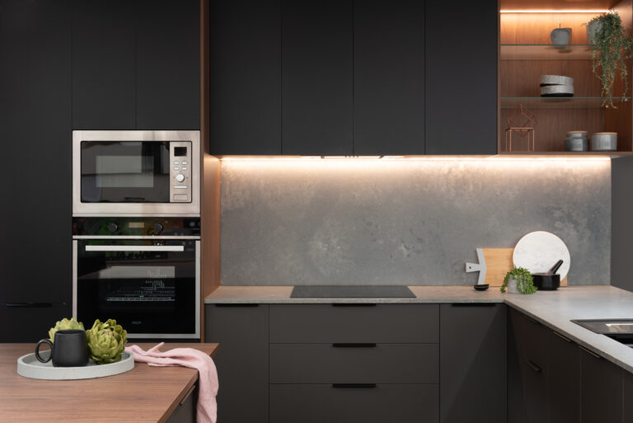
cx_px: 316
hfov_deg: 41.1
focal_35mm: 48
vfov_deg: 28.1
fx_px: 844
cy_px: 212
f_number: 9
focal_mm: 48
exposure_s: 1/1.67
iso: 200
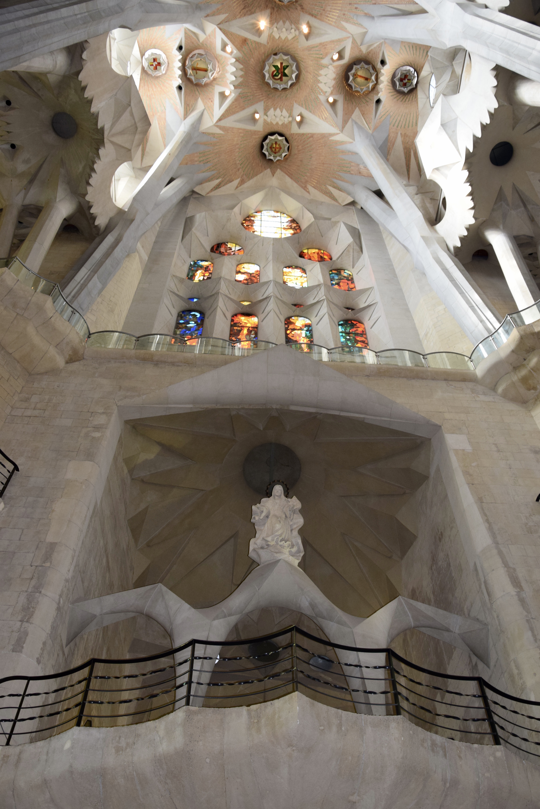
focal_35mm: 36
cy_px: 404
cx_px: 270
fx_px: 810
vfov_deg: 53.1
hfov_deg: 36.9
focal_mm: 24
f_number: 5
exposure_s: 1/100
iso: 800
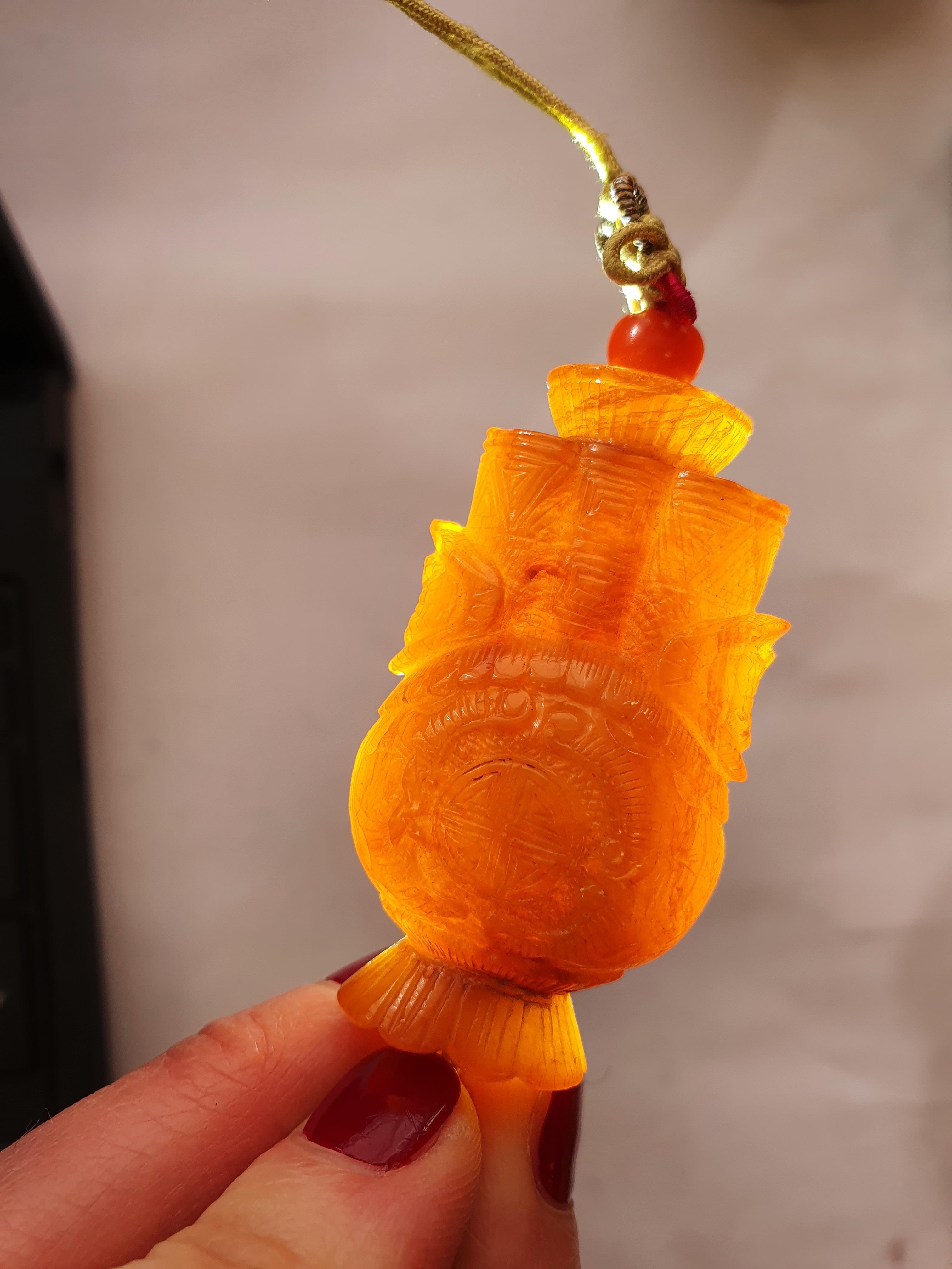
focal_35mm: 26
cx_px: 476
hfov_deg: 53.1
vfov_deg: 67.3
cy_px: 634
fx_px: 953
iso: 50
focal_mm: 4.32
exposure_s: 1/128
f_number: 2.4
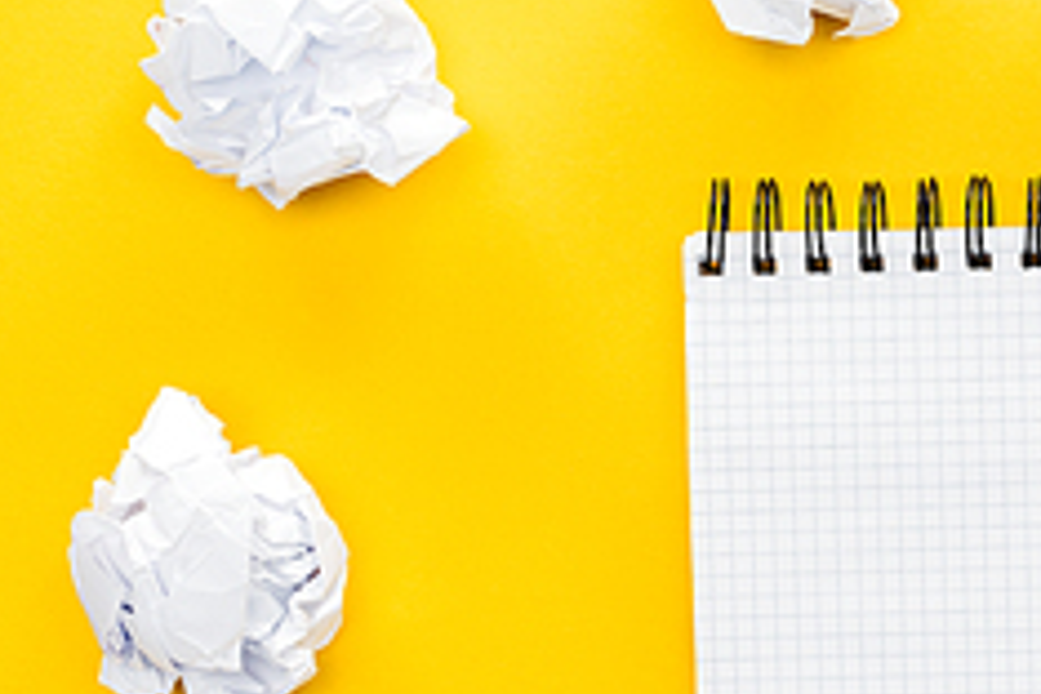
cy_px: 400
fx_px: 3094
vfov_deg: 12.8
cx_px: 1085
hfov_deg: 18.5
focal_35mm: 107
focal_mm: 50
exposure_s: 1/160
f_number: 9
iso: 125
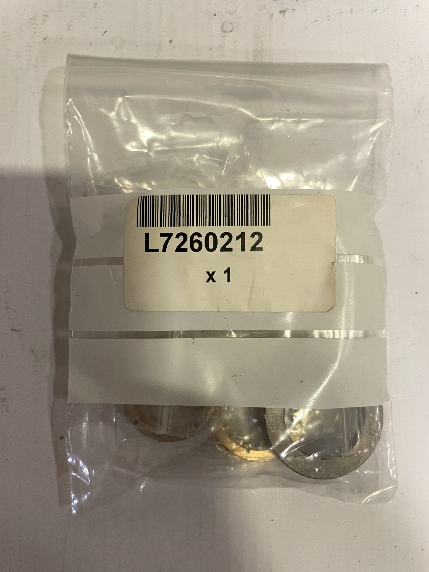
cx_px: 214
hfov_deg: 53.1
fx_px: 430
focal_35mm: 26
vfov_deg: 67.3
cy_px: 286
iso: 160
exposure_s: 1/60
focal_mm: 4.2
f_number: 1.6
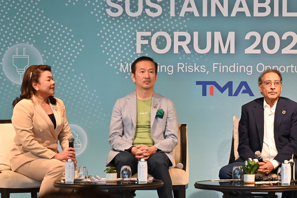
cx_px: 188
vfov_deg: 6.1
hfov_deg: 9.1
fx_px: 1864
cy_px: 119
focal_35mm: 226
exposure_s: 1/200
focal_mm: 115
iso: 2500
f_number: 2.8
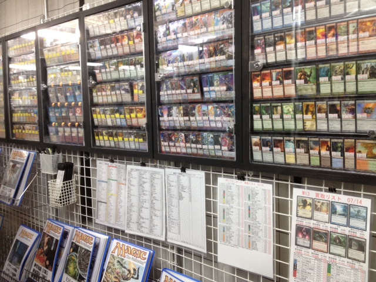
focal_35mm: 35
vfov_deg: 40.7
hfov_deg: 52.6
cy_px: 141
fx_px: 380
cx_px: 188
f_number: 2.4
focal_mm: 4.28
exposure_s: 1/20
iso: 125
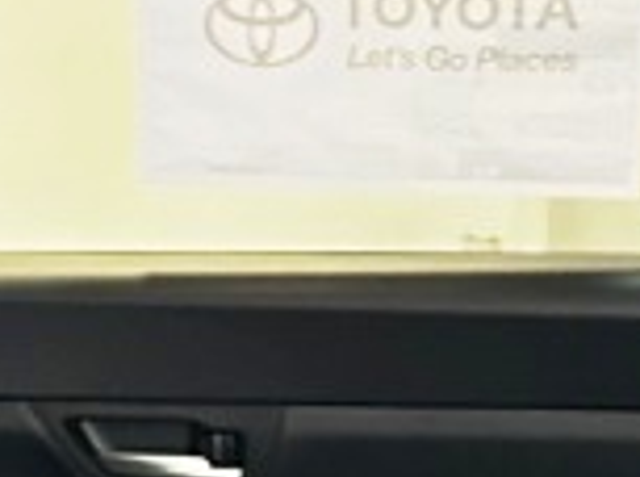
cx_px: 33
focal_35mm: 161
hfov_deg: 12.2
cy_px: 812
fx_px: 2970
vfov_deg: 8.9
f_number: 1.78
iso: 800
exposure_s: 1/30
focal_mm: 6.86
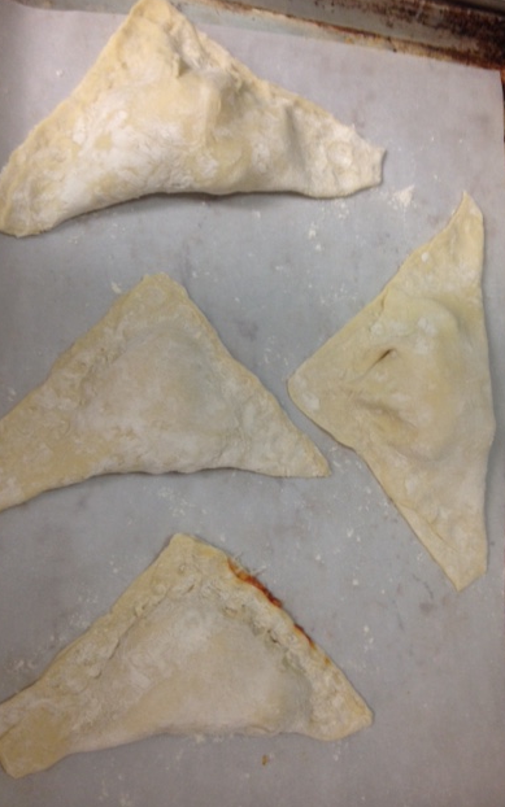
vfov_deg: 54.0
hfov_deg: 35.4
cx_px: 252
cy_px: 400
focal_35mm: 36
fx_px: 792
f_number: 2.4
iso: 64
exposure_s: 1/20
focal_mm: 4.12
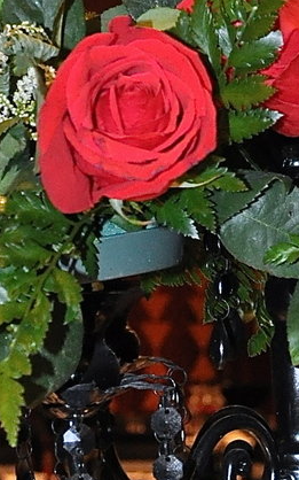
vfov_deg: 12.6
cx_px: 269
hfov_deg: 8.1
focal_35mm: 162
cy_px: 611
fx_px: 2108
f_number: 3.8
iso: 800
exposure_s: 1/60
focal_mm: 21
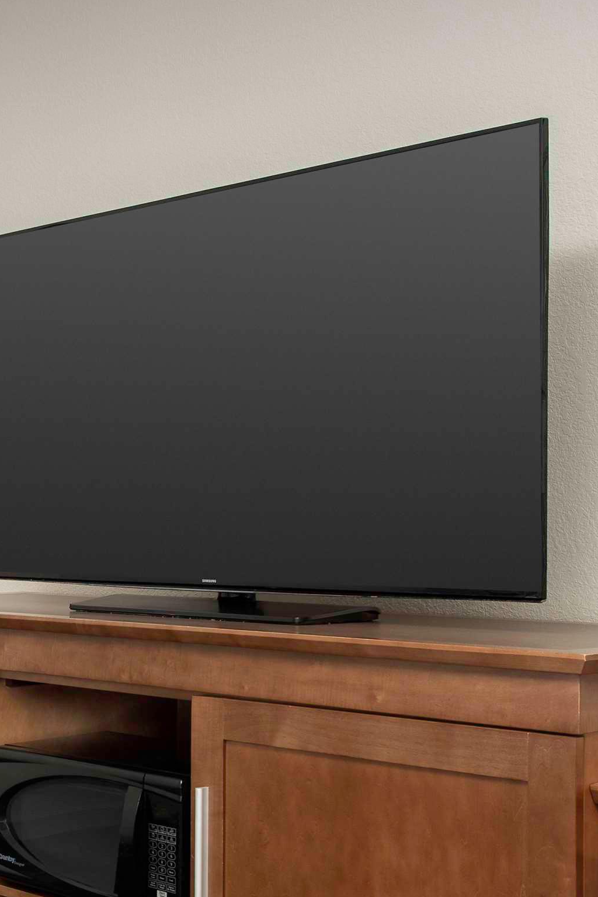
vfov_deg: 32.5
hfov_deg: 21.3
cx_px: -86
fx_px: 1495
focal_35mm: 60
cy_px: 712
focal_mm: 24
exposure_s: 1/160
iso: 400
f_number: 11
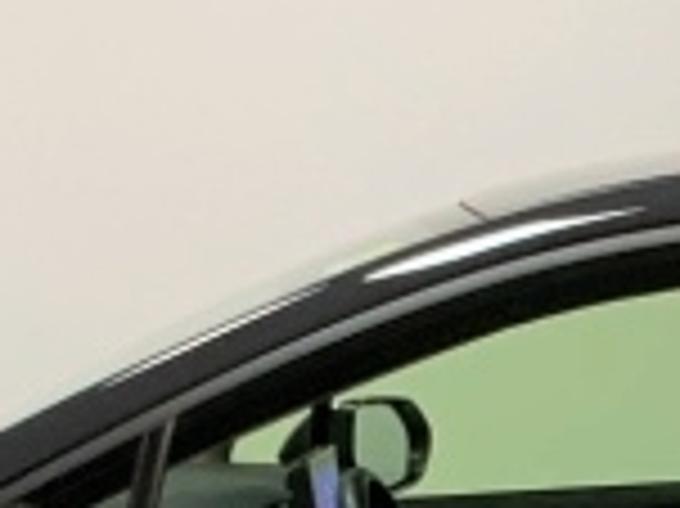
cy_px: 1344
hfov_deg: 11.1
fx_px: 3455
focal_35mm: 176
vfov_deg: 7.7
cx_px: 779
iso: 250
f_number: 1.8
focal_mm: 4.25
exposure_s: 1/60
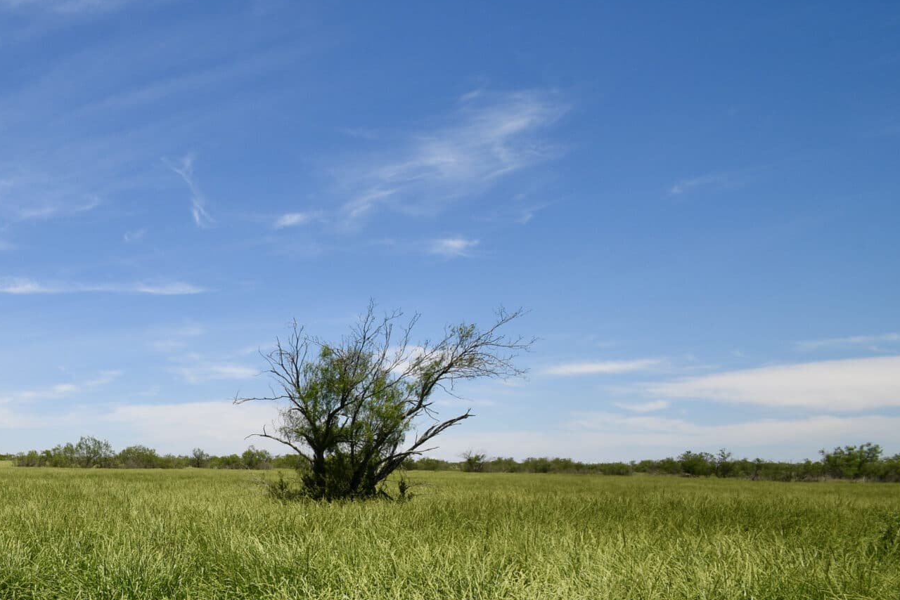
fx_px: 750
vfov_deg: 41.8
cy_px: 479
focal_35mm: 30
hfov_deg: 51.5
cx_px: 30
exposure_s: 1/160
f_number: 14
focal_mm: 10
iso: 100
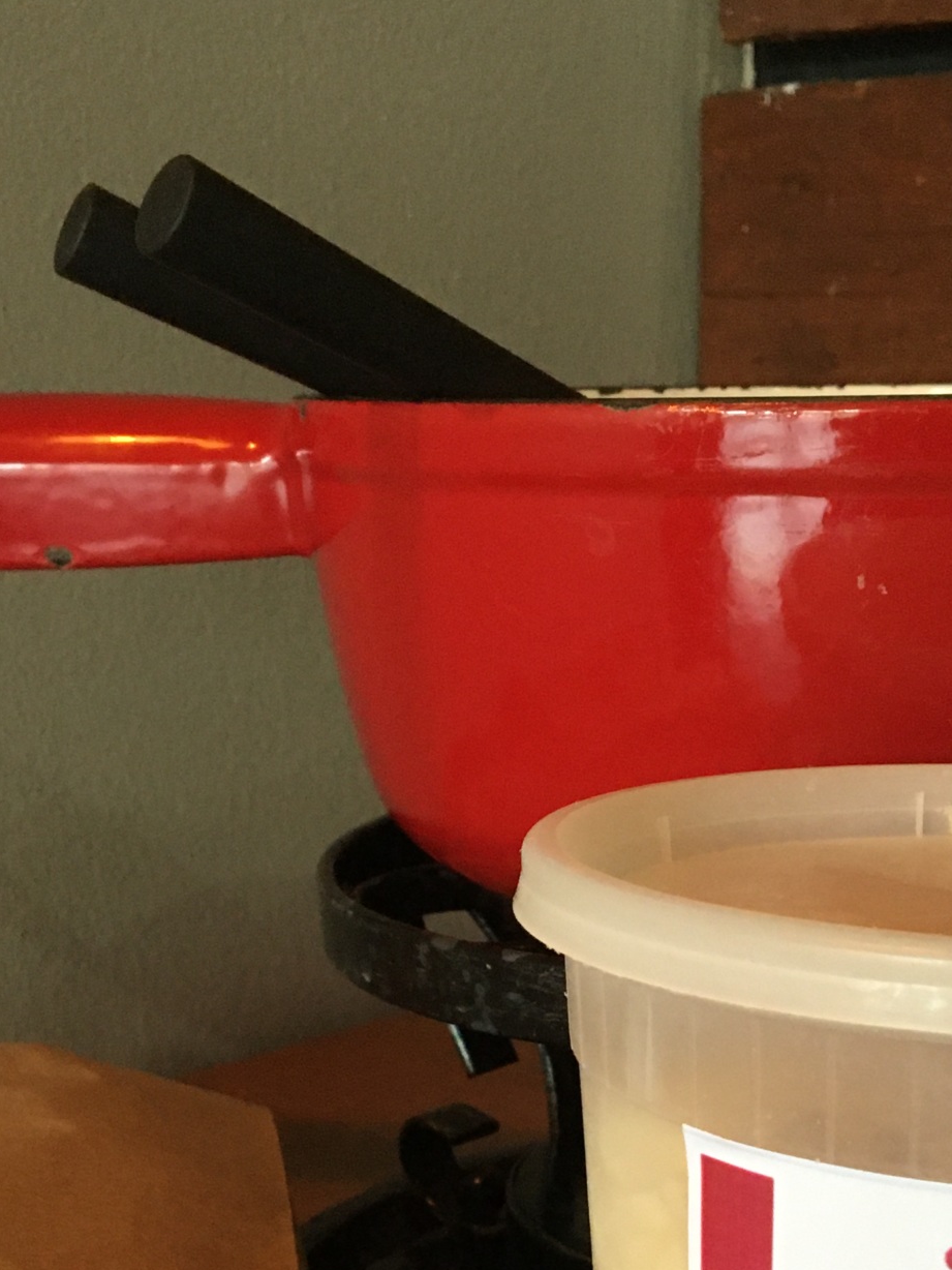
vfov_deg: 29.8
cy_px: 1056
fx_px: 2310
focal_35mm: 63
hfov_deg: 23.3
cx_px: 548
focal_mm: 4.15
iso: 160
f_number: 2.2
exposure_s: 1/30
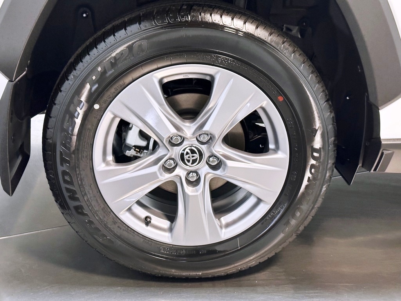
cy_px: 150
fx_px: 556
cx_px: 200
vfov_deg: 30.3
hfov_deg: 39.7
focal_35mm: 48
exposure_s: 1/30
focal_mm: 6.86
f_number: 1.78
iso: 500
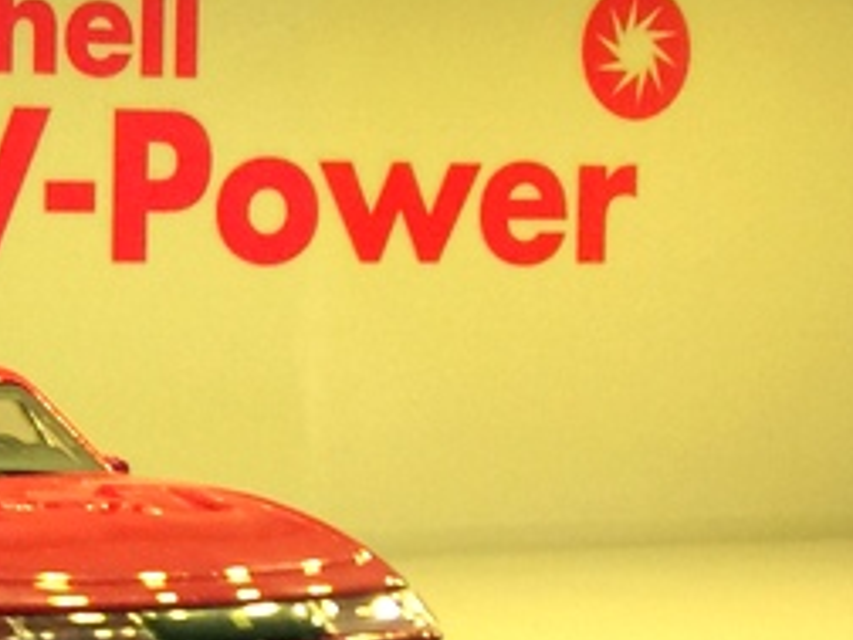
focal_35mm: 118
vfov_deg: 12.6
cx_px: -535
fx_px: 2908
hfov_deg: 15.1
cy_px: 288
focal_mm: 4.15
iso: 40
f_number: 2.2
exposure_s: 1/17
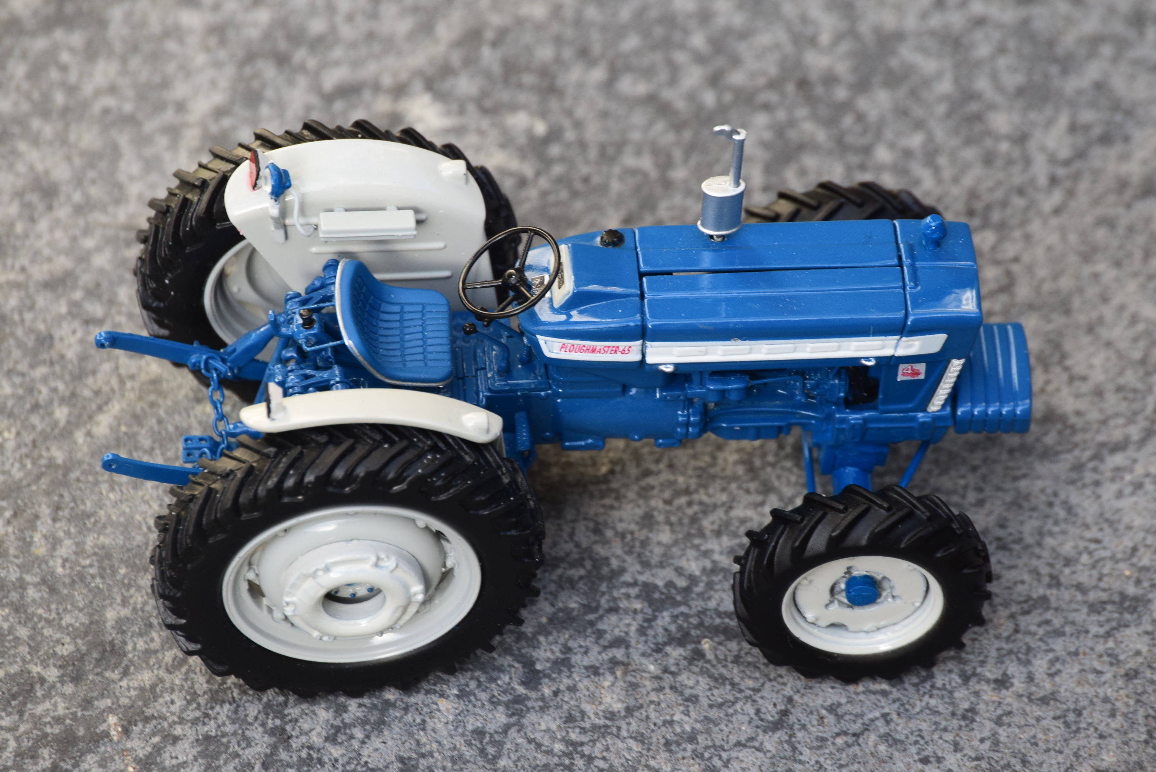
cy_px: 386
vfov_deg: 4.6
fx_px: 9641
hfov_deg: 6.9
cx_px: 578
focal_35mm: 300
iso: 560
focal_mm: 200
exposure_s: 1/125
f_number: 9
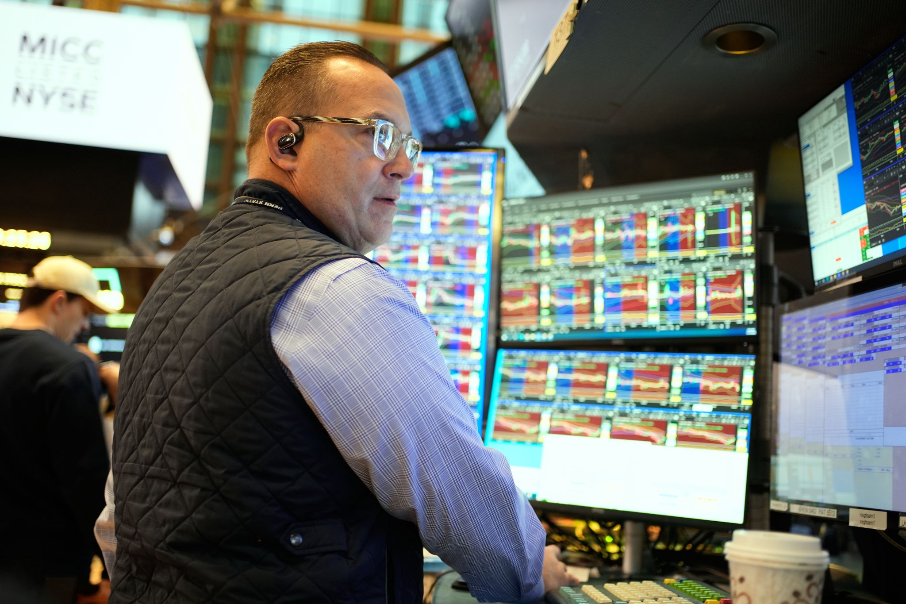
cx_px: 453
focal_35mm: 35
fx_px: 881
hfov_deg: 54.4
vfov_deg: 37.8
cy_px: 302
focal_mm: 35
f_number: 1.8
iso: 1000
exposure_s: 1/100
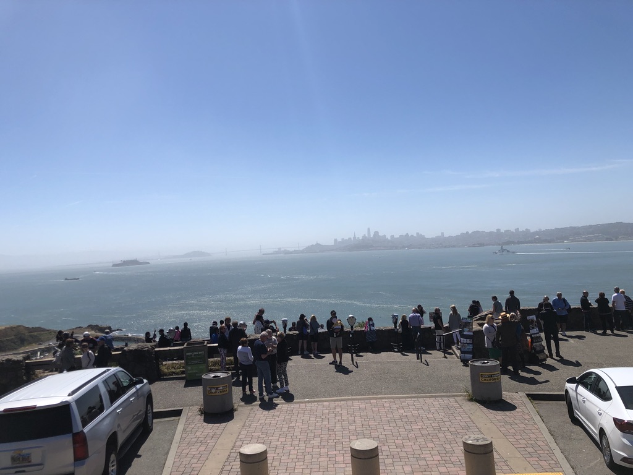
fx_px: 512
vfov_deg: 49.7
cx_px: 316
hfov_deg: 63.4
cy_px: 238
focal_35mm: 28
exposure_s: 1/4367
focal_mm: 4
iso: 25
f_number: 1.8
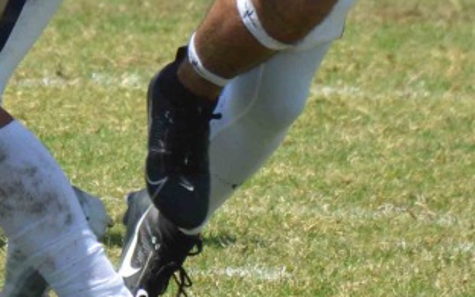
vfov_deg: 1.1
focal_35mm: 1235
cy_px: -173
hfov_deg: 1.7
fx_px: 15987
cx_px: 44
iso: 400
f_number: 5.6
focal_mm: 140
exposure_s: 1/1600
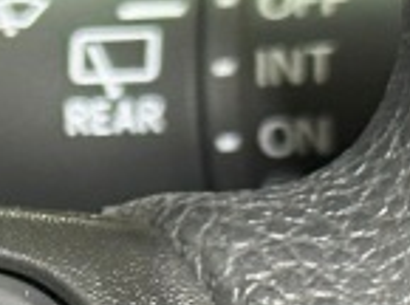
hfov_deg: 5.8
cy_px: 573
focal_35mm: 340
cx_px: -226
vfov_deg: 4.3
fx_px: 4017
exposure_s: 1/40
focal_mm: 6.86
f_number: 1.78
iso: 320
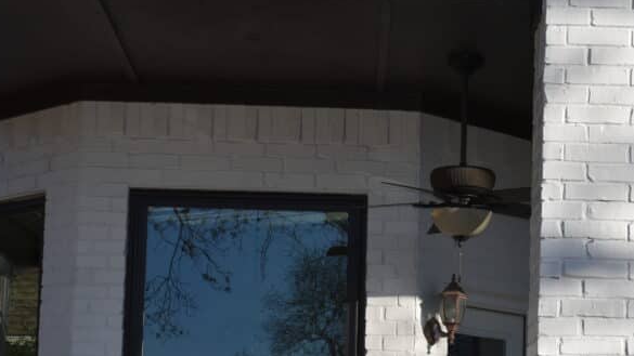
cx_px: 338
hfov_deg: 21.6
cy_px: 349
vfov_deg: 12.1
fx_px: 1664
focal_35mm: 99
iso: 100
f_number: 10
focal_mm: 36
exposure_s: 1/200
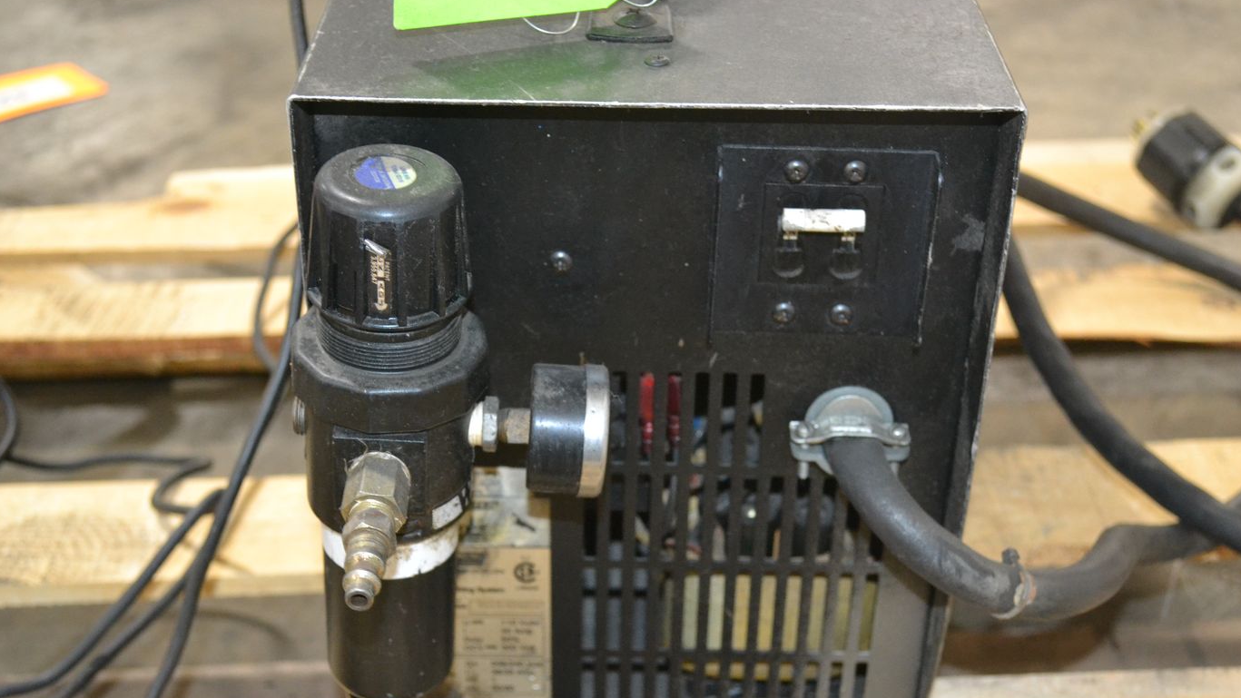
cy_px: 397
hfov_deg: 38.5
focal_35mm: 54
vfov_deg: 22.2
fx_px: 1777
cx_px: 624
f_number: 5
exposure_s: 1/60
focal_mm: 34
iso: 2200
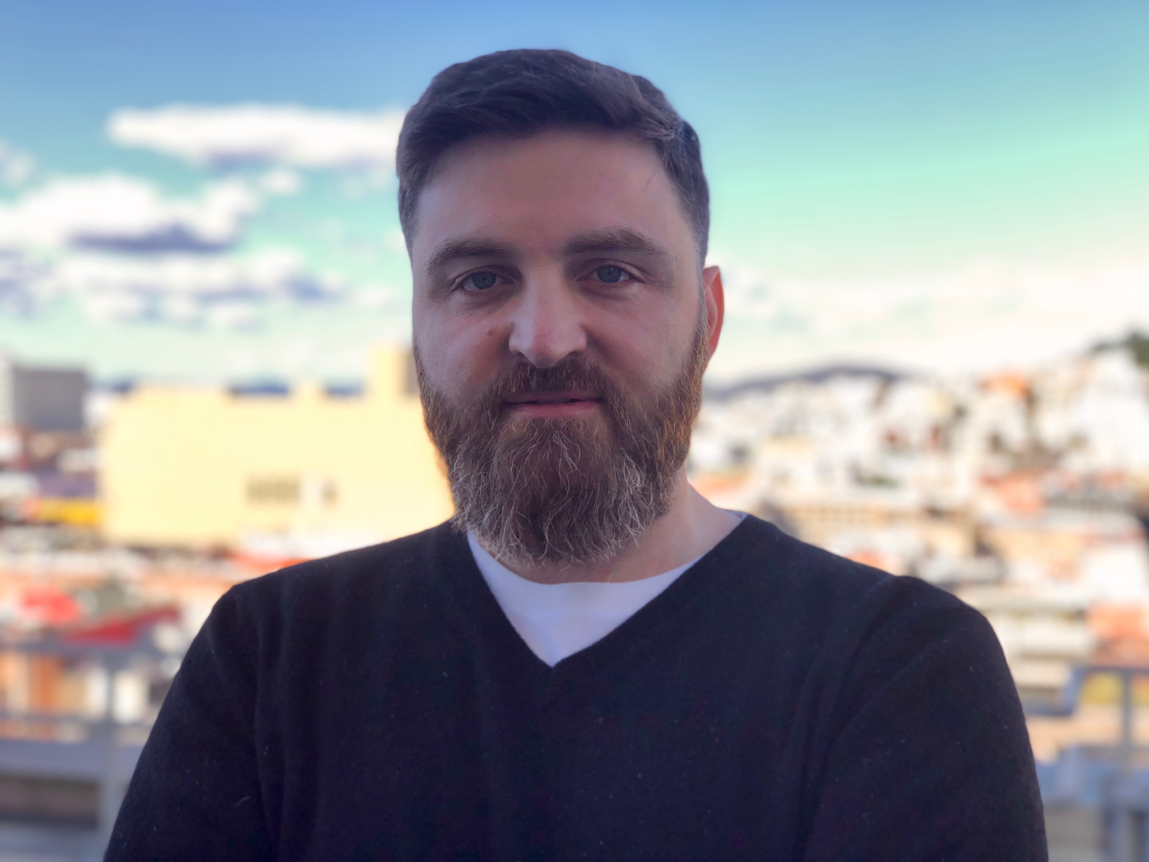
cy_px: 431
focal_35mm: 52
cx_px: 574
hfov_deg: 36.8
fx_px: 1726
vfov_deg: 28.0
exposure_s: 1/342
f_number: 2.4
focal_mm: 6
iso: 16
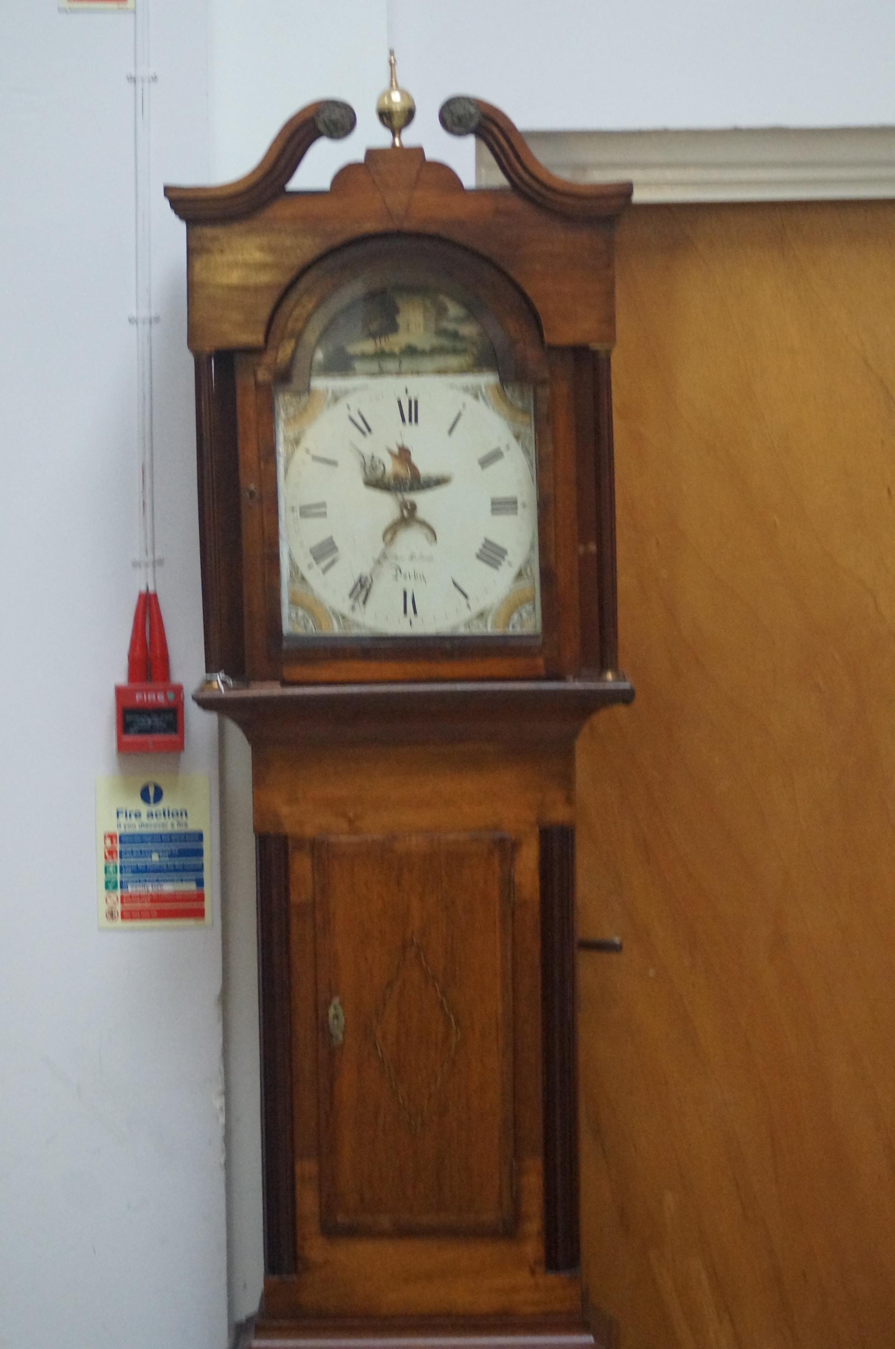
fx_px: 4189
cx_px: 448
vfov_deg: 18.3
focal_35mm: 112
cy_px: 674
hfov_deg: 12.2
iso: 3200
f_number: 4.5
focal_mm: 75
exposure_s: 1/125
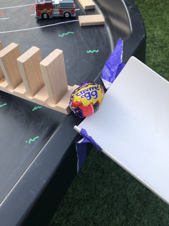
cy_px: 113
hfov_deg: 49.7
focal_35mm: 28
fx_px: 182
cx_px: 84
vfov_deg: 63.4
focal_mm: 3.99
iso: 20
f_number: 1.8
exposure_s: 1/571
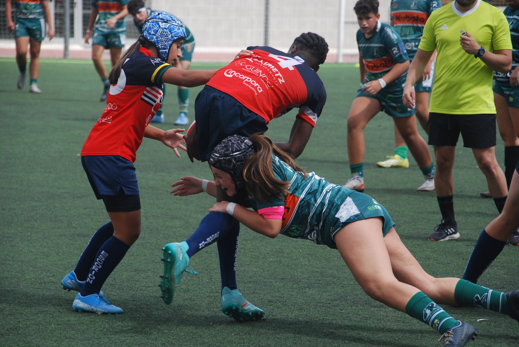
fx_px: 2814
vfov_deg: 7.1
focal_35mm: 195
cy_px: 174
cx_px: 260
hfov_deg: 10.5
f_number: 6
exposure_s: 1/800
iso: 400
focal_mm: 130
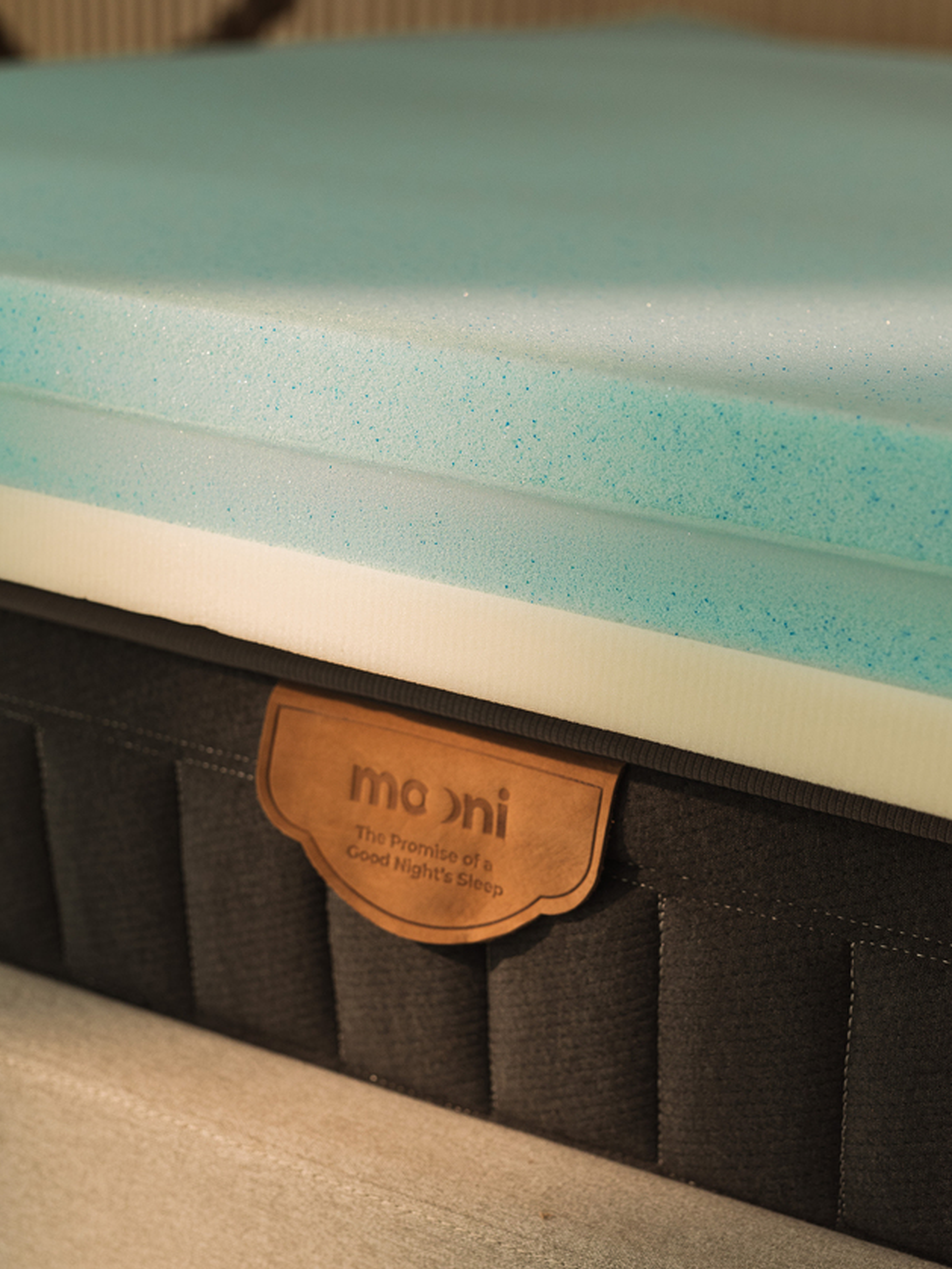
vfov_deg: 34.9
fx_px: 2017
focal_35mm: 55
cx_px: 475
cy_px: 577
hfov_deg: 26.6
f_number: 4
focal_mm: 50
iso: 800
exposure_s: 1/160
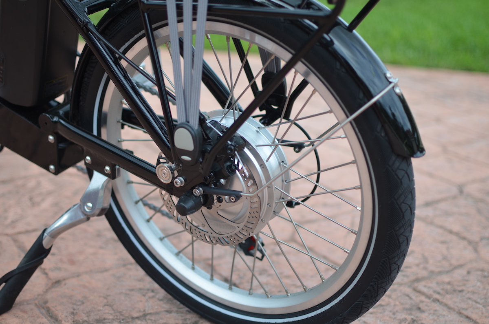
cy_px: 162
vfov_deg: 25.6
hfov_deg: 37.9
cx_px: 244
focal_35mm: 52
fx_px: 712
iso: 100
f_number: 1.8
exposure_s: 1/1000
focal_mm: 35
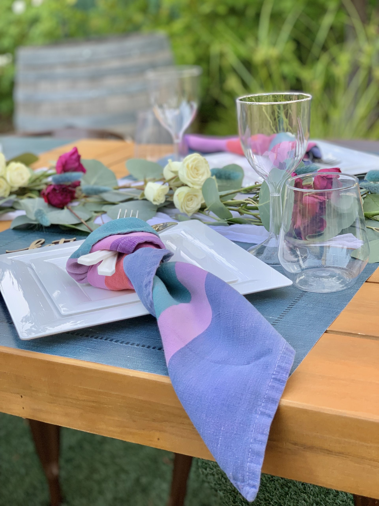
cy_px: 253
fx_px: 759
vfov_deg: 36.8
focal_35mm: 52
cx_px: 190
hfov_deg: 28.0
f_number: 2.4
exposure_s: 1/120
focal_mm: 6
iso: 50
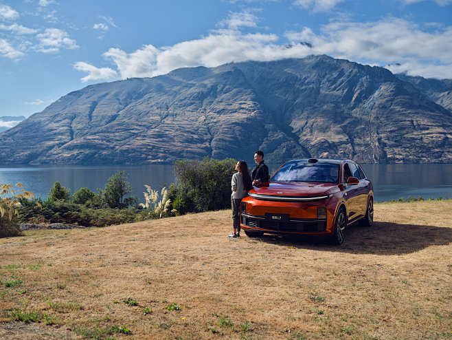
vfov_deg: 41.8
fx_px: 444
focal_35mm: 34
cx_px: 226
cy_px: 170
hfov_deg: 53.9
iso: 100
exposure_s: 1/400
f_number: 5.6
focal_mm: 43.3
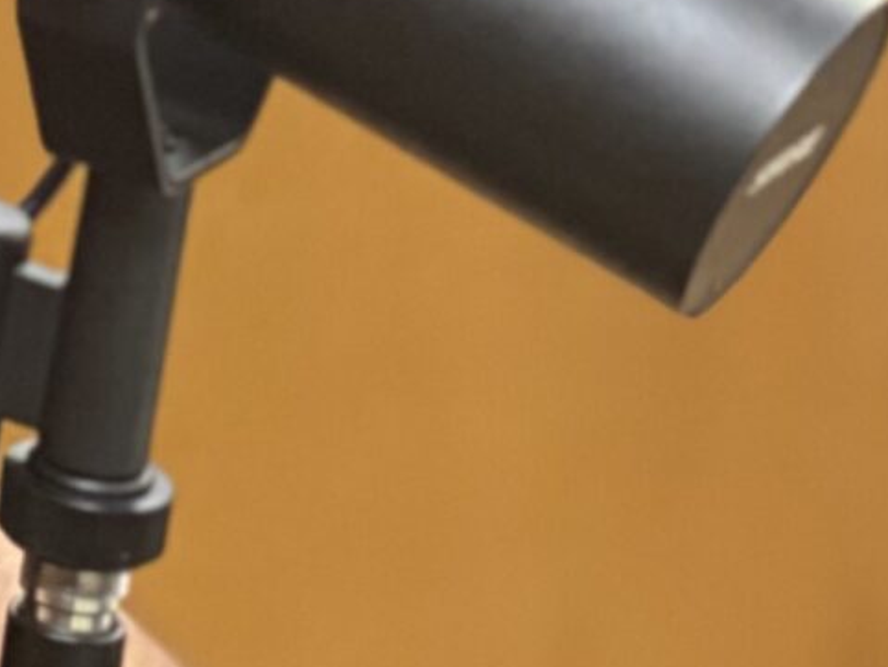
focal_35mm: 276
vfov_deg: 5.3
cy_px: -588
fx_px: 7084
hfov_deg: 6.7
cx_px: -1428
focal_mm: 6
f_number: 2
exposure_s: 1/40
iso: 160
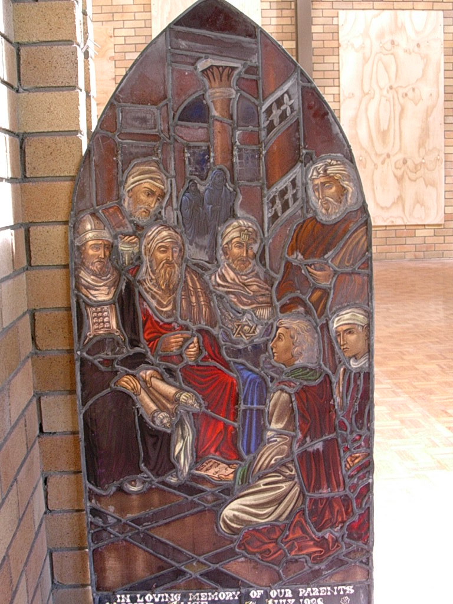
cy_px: 302
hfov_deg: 32.2
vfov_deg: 42.1
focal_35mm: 45
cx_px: 226
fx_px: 785
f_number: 2.9
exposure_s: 1/7.1
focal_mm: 6.7
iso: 70
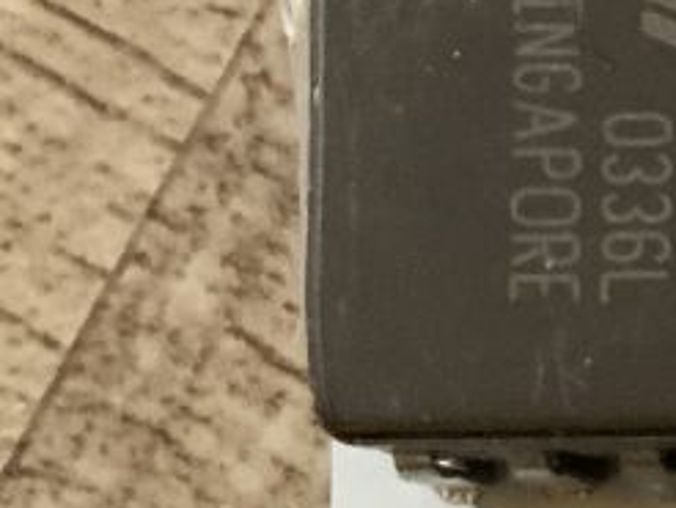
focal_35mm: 165
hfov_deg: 10.3
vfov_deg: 8.9
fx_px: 3225
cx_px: 1638
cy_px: 552
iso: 320
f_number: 1.8
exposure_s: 1/36
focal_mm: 3
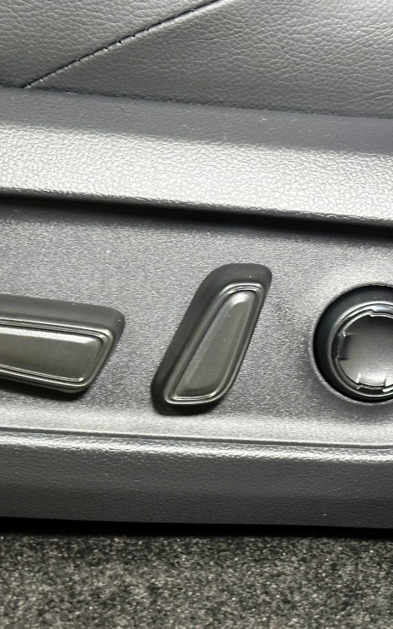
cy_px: 319
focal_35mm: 69
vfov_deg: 29.8
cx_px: 206
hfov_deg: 18.9
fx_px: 1182
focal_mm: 6.86
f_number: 1.78
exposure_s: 1/30
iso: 400
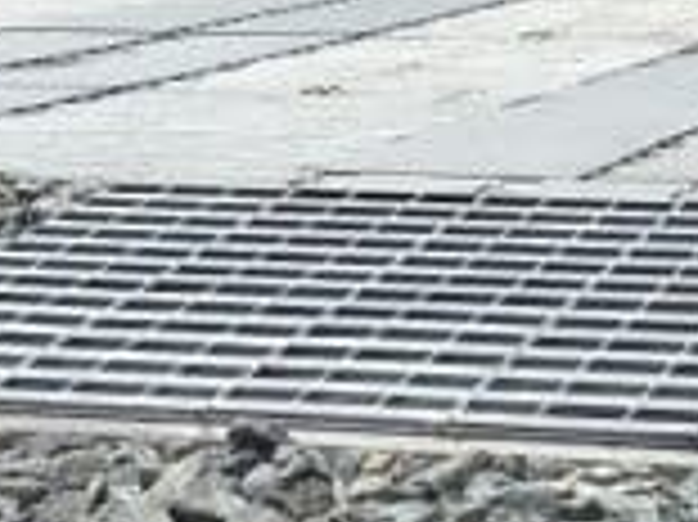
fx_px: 2901
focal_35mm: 144
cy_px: -342
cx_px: 648
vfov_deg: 9.9
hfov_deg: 13.6
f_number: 2.2
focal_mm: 4.15
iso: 25
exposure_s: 1/3497
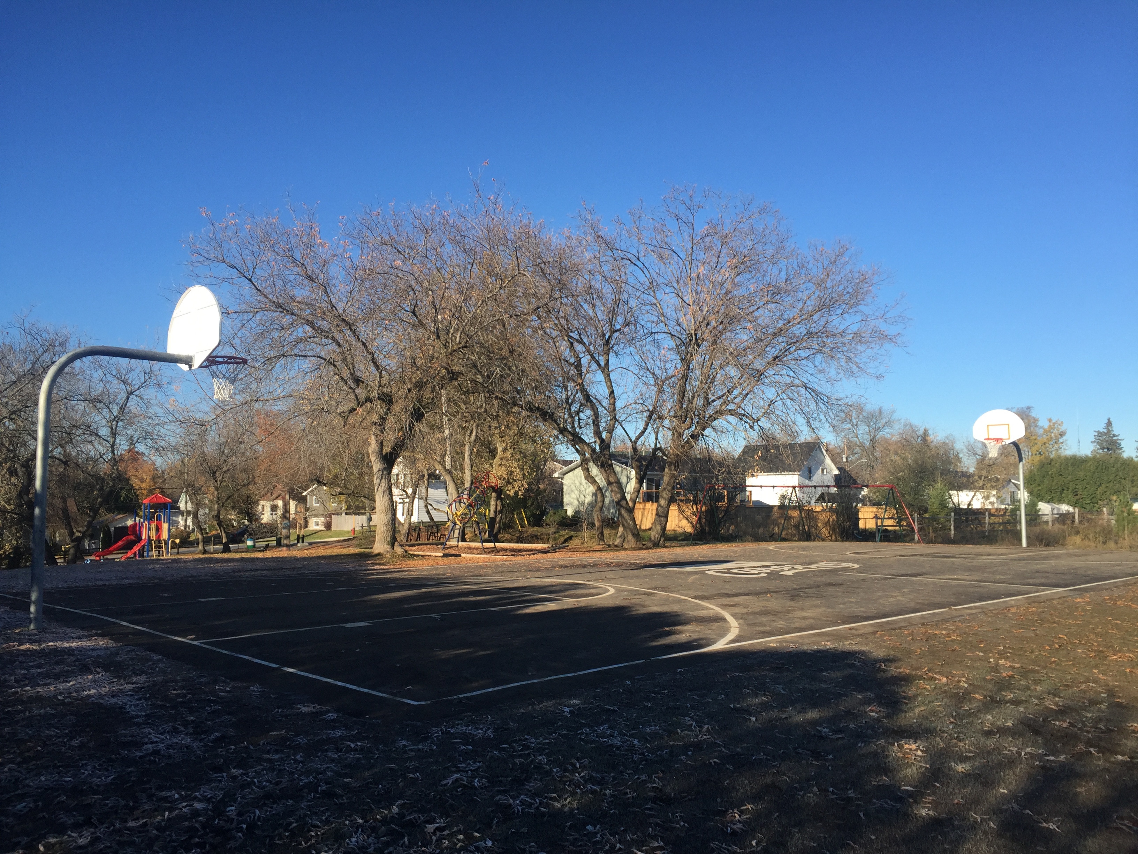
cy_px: 427
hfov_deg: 61.7
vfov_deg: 48.2
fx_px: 953
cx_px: 569
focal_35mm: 29
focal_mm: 4.15
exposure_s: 1/1319
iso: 32
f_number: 2.2
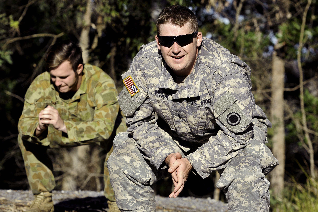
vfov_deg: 7.6
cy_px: 106
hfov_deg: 11.4
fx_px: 1590
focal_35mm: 180
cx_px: 159
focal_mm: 120
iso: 400
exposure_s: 1/800
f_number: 5
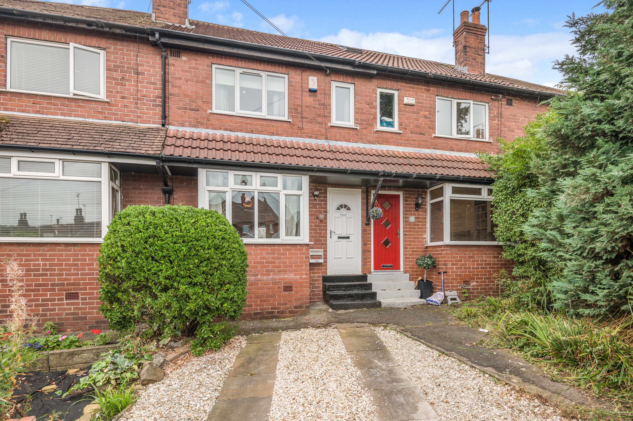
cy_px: 210
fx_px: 316
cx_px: 316
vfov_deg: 67.3
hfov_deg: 90.0
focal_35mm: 18
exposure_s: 1/60
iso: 200
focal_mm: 18
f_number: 8
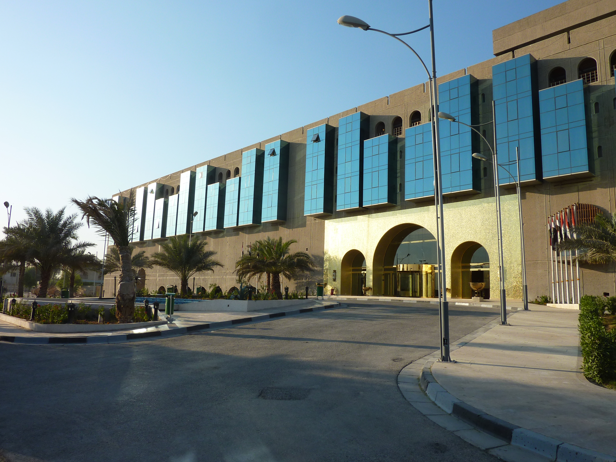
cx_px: 308
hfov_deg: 69.4
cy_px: 231
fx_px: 445
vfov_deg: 54.9
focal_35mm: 25
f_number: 4.5
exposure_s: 1/400
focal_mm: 4.1
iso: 80
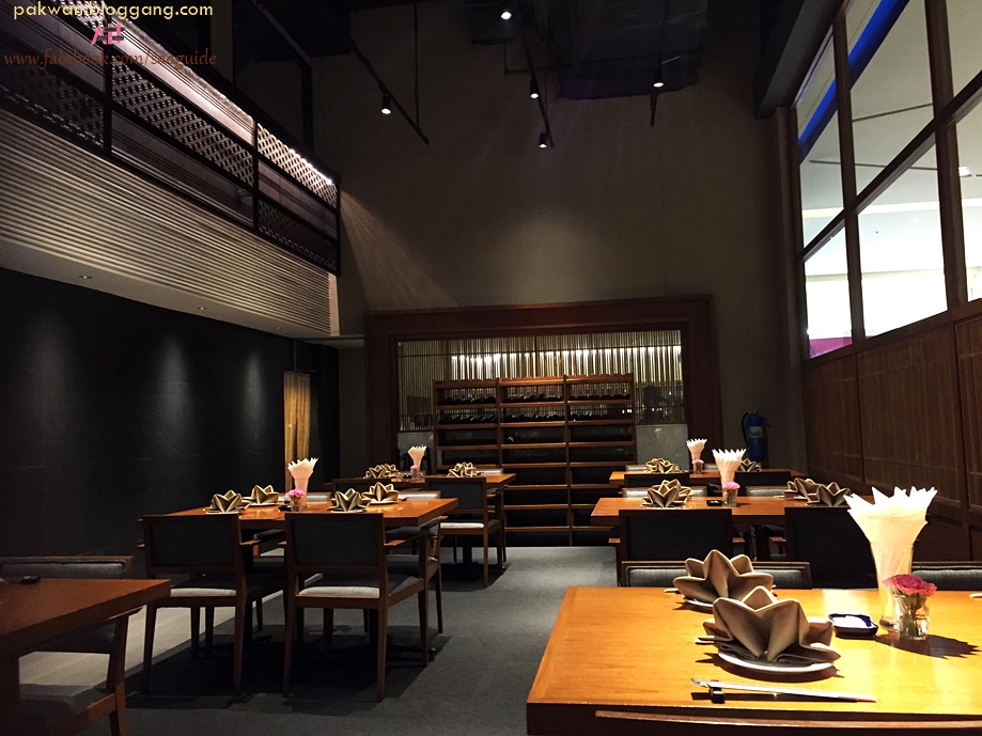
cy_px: 368
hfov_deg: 61.7
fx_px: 823
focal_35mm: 29
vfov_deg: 48.2
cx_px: 491
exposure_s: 1/17
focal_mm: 4.15
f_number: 2.2
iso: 320
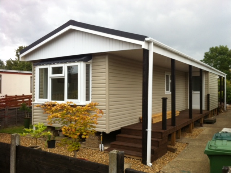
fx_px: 233
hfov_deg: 52.7
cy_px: 86
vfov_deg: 40.6
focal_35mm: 35
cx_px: 116
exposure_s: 1/368
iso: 80
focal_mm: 3.85
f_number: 2.8
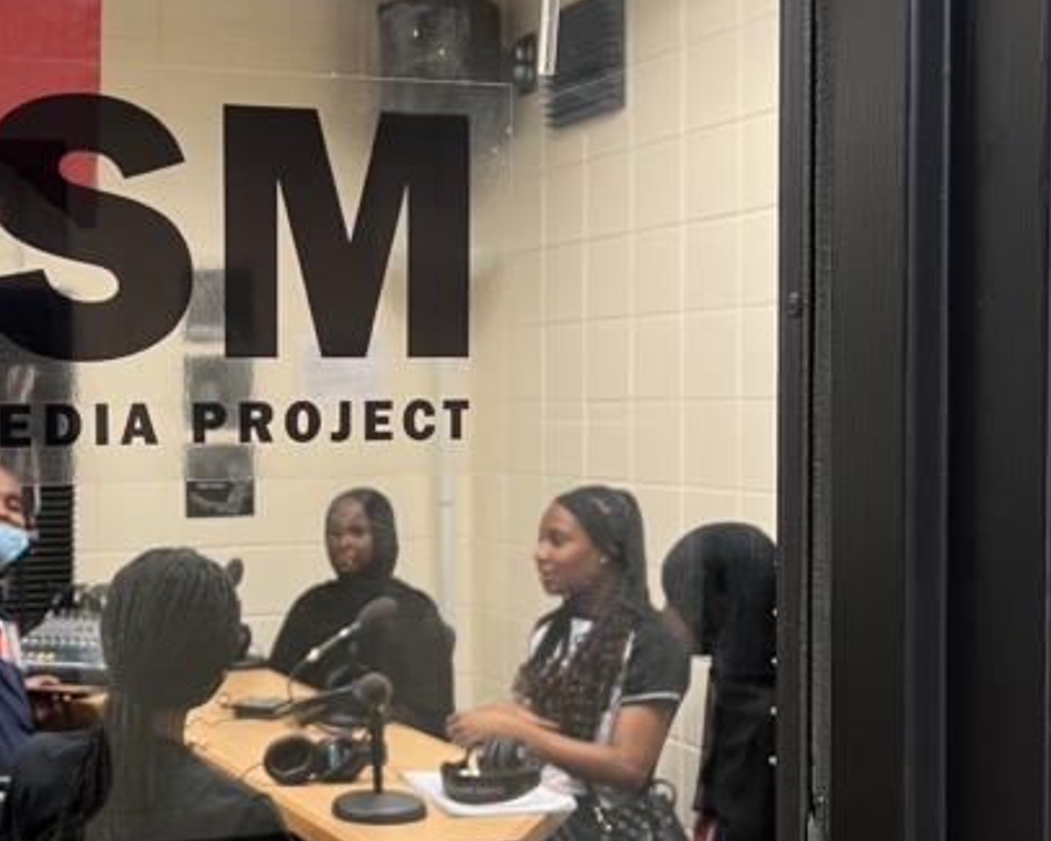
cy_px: 466
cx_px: 145
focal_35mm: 50
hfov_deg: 35.5
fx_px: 1556
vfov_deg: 30.2
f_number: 1.5
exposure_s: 1/60
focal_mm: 5.7
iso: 125
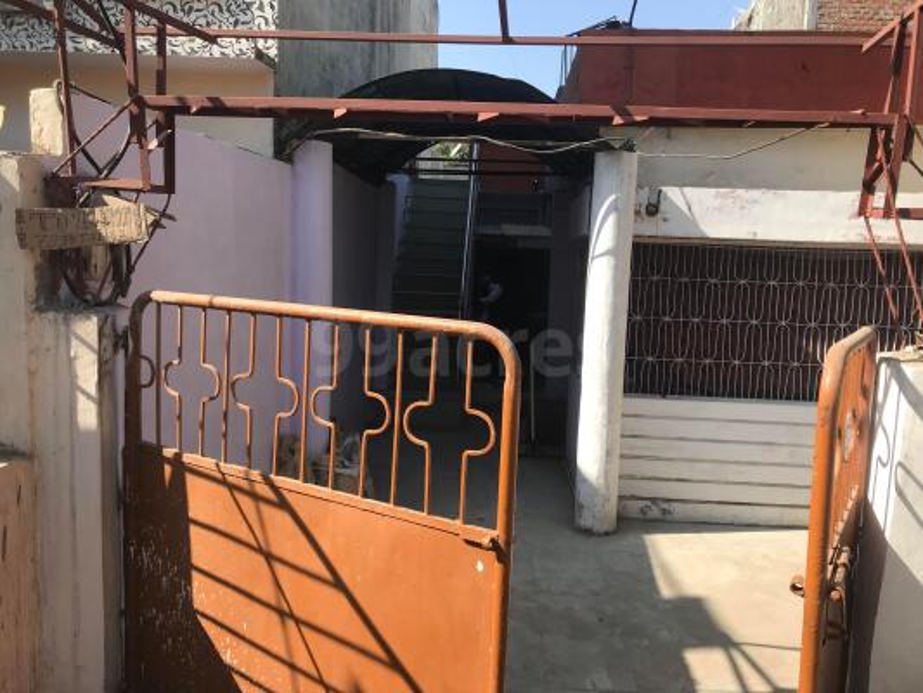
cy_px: 346
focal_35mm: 28
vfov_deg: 49.8
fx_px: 747
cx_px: 462
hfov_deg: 63.4
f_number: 1.8
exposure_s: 1/1168
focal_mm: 3.99
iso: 20
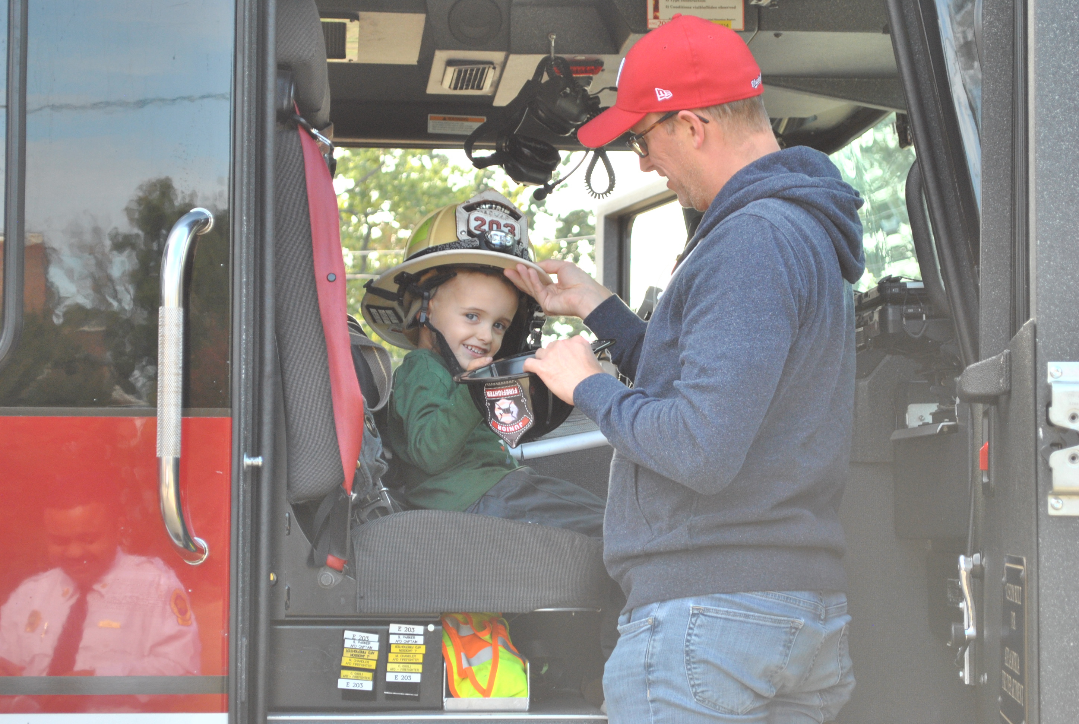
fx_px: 2478
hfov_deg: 24.6
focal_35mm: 82
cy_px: 362
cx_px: 540
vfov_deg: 16.6
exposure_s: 1/160
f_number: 5.6
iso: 400
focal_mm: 55
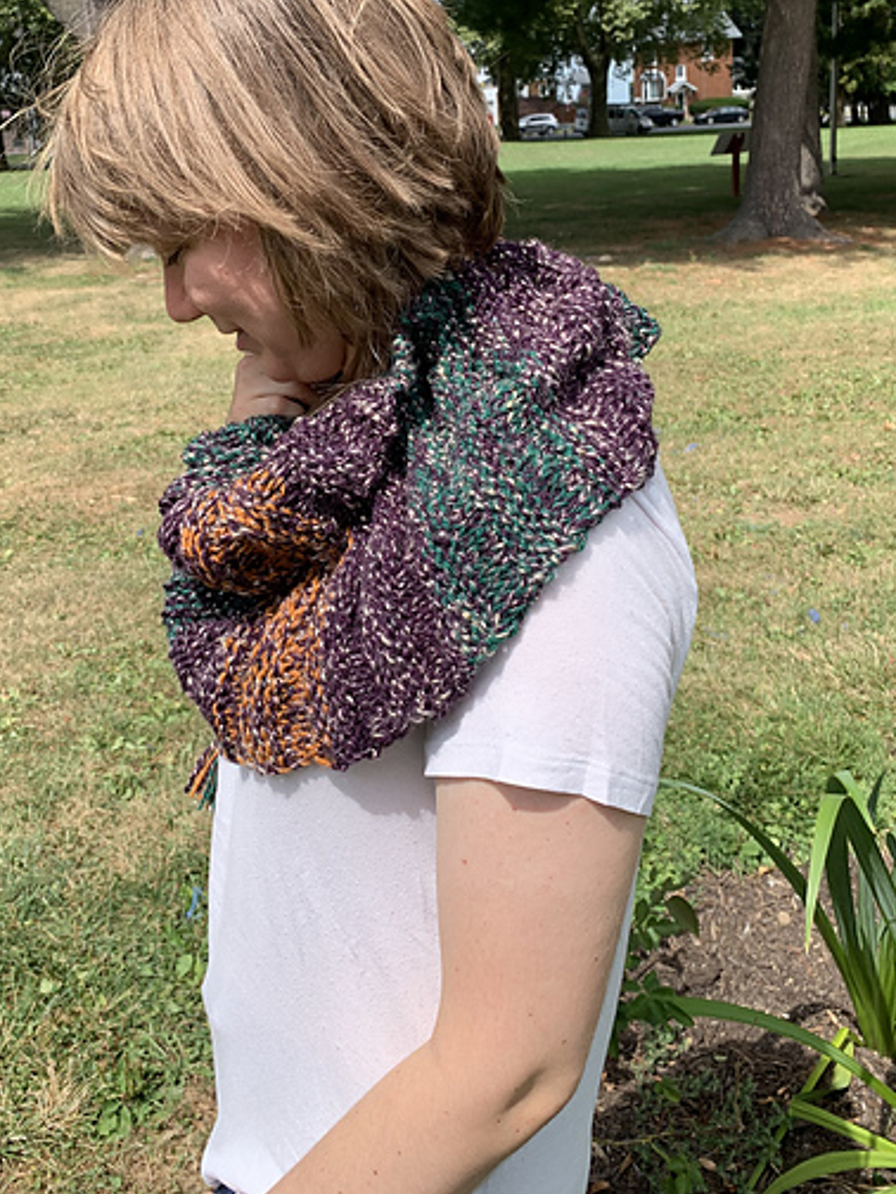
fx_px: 1139
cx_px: 386
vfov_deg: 54.8
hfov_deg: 42.8
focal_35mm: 33
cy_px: 460
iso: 25
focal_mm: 4.25
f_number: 1.8
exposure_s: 1/1190
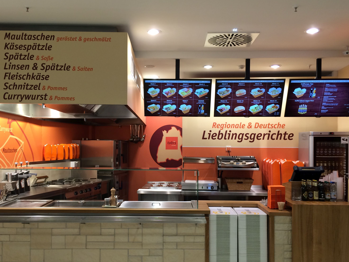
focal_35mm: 36
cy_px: 146
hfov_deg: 51.3
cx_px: 167
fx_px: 363
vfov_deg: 39.6
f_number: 2.2
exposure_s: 1/40
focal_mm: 4.15
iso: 40
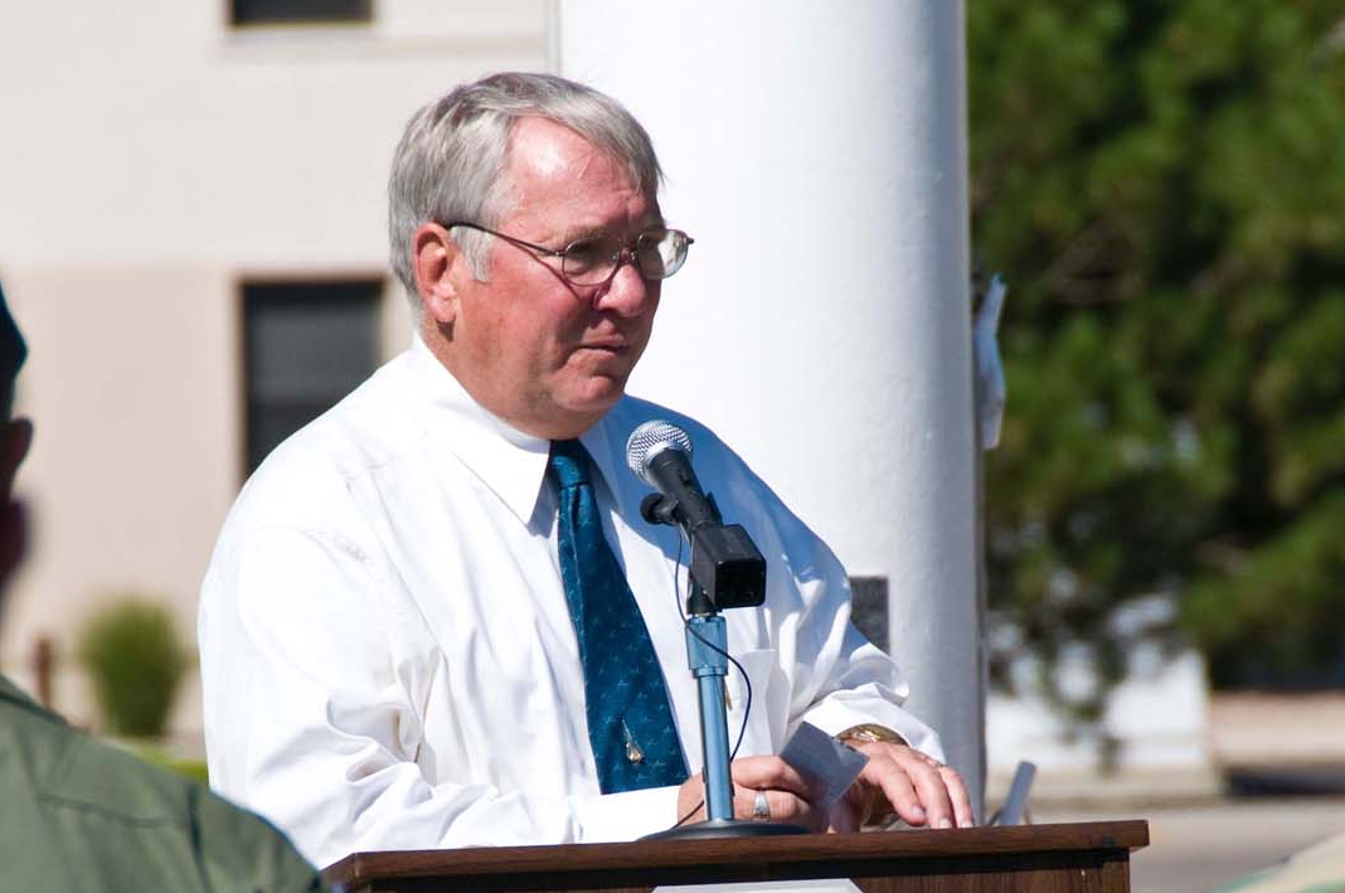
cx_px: 671
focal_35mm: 590
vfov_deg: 2.3
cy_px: 735
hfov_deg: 3.5
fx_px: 22013
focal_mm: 200
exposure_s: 1/800
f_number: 8
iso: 200
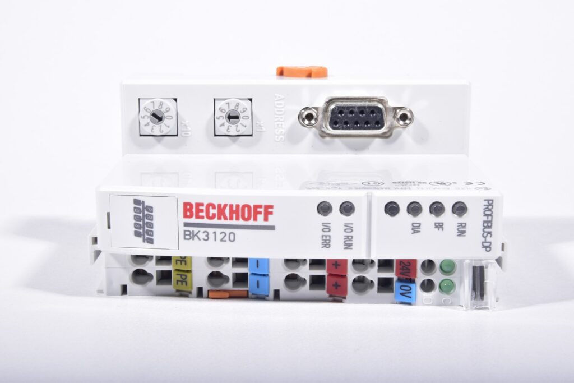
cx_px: 287
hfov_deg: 27.0
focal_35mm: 75
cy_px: 192
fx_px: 1196
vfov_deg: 18.2
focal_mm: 50
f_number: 22
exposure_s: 1/200
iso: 100
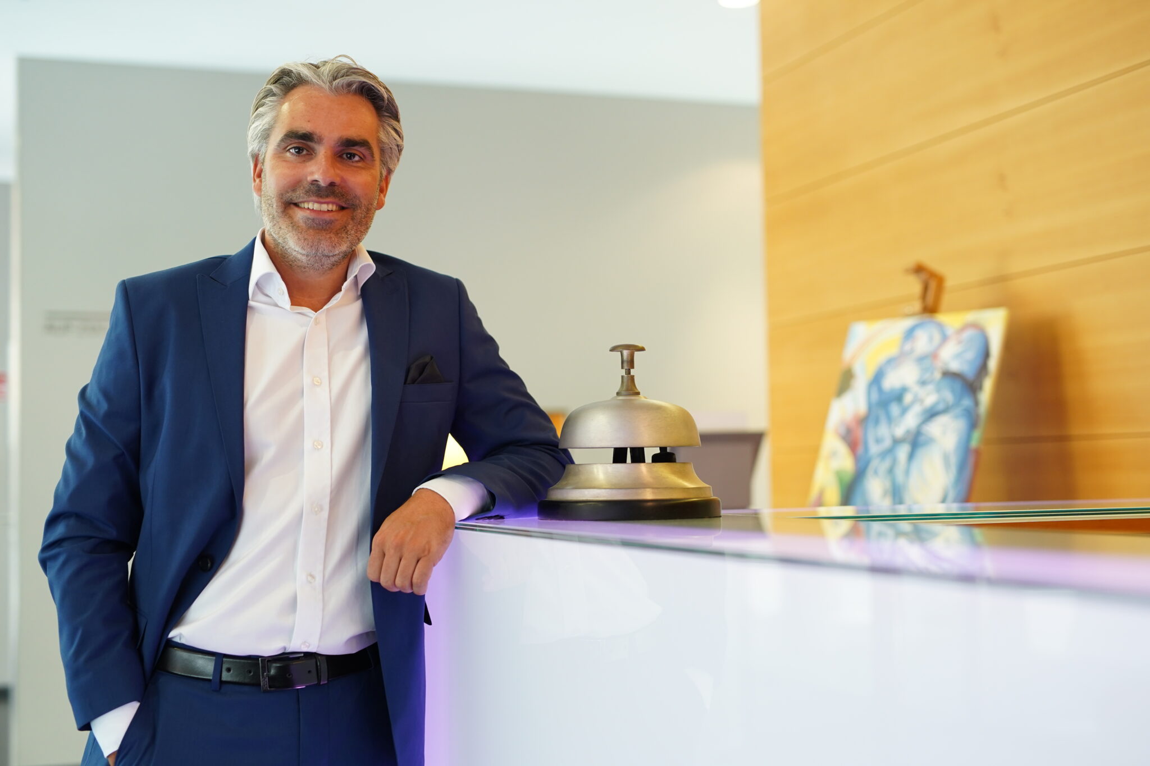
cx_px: 575
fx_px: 1597
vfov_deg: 27.0
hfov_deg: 39.6
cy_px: 383
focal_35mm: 50
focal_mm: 50
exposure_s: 1/125
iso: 1250
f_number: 2.2
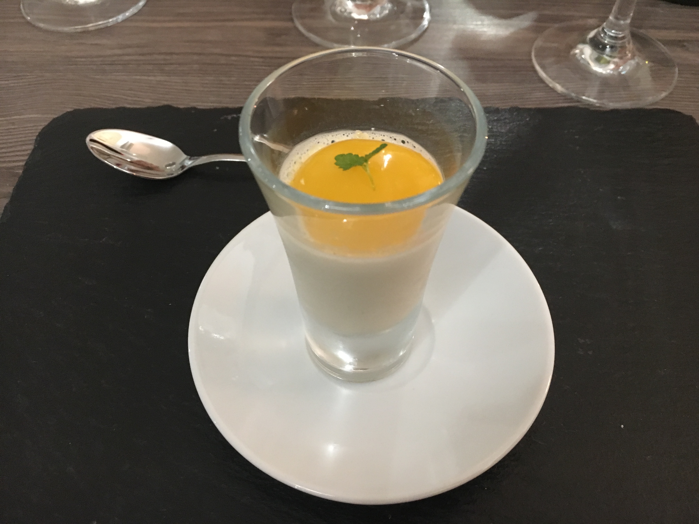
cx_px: 350
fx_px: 586
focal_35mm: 29
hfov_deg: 61.7
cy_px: 262
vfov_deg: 48.2
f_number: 2.2
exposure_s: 1/17
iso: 400
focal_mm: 4.15
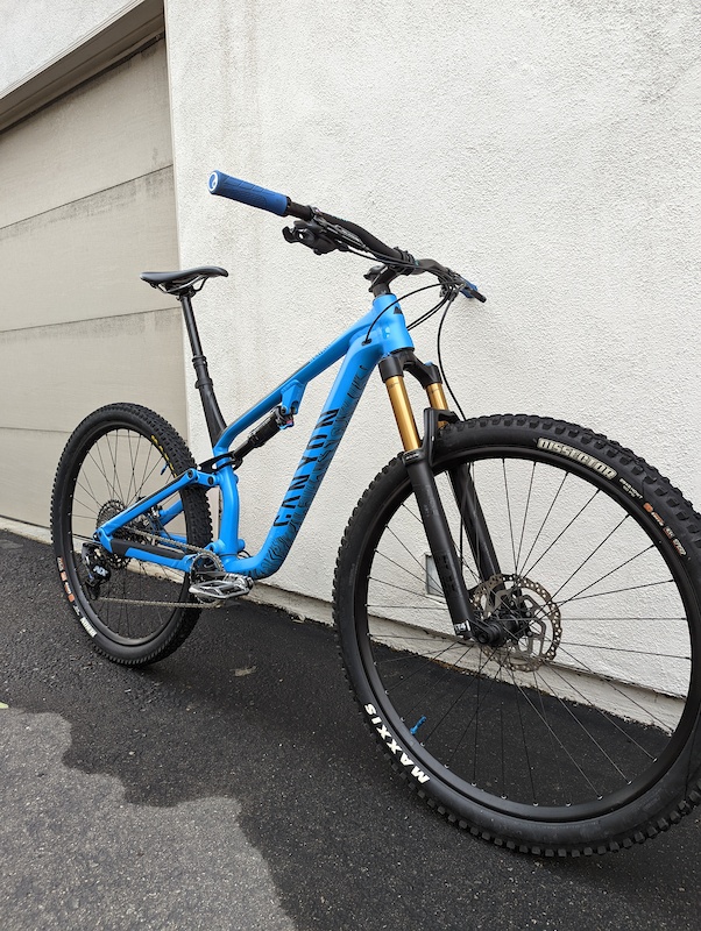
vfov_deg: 71.5
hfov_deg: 56.9
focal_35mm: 24
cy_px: 466
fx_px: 647
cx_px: 350
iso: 111
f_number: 1.85
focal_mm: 6.81
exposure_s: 1/58.4
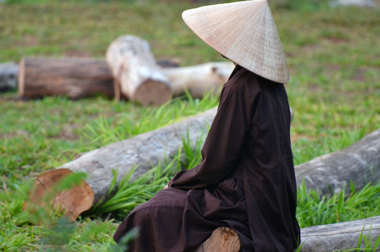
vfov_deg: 3.0
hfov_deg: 4.6
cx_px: 190
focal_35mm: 450
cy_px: 126
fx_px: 4740
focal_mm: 300
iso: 1600
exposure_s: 1/320
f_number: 5.6
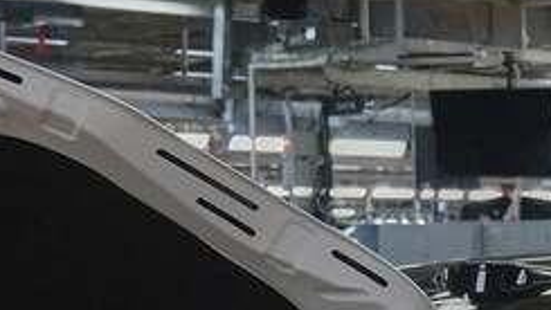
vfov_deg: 6.7
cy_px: 560
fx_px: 2601
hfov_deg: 11.9
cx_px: 591
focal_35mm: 178
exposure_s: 1/320
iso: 1250
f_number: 3.5
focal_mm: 26
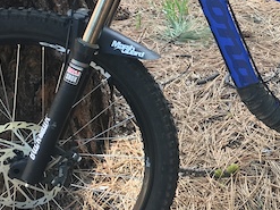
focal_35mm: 94
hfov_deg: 20.3
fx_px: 760
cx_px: 272
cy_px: 70
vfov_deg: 15.7
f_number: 2.2
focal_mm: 4.15
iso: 25
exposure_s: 1/60
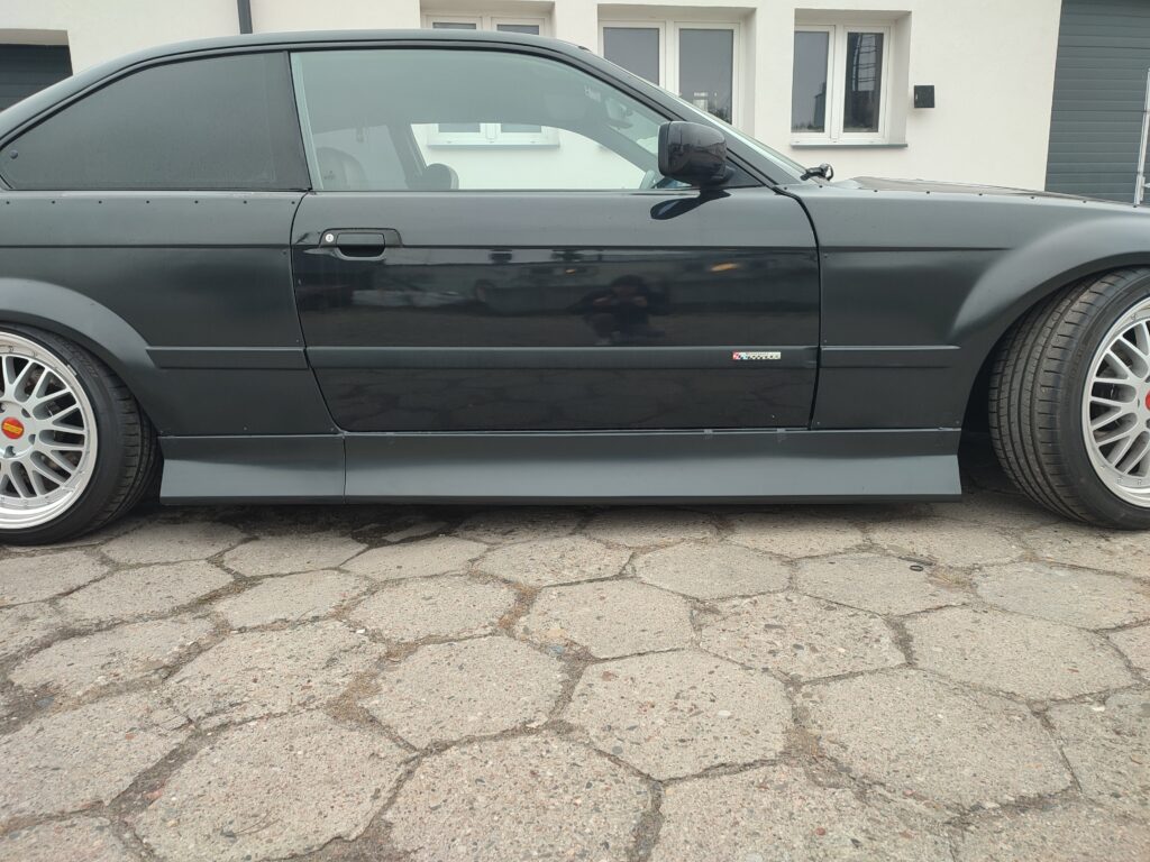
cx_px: 575
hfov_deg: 69.4
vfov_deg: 54.9
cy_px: 431
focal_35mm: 25
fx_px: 831
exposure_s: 1/50
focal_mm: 6.04
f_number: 1.9
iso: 185
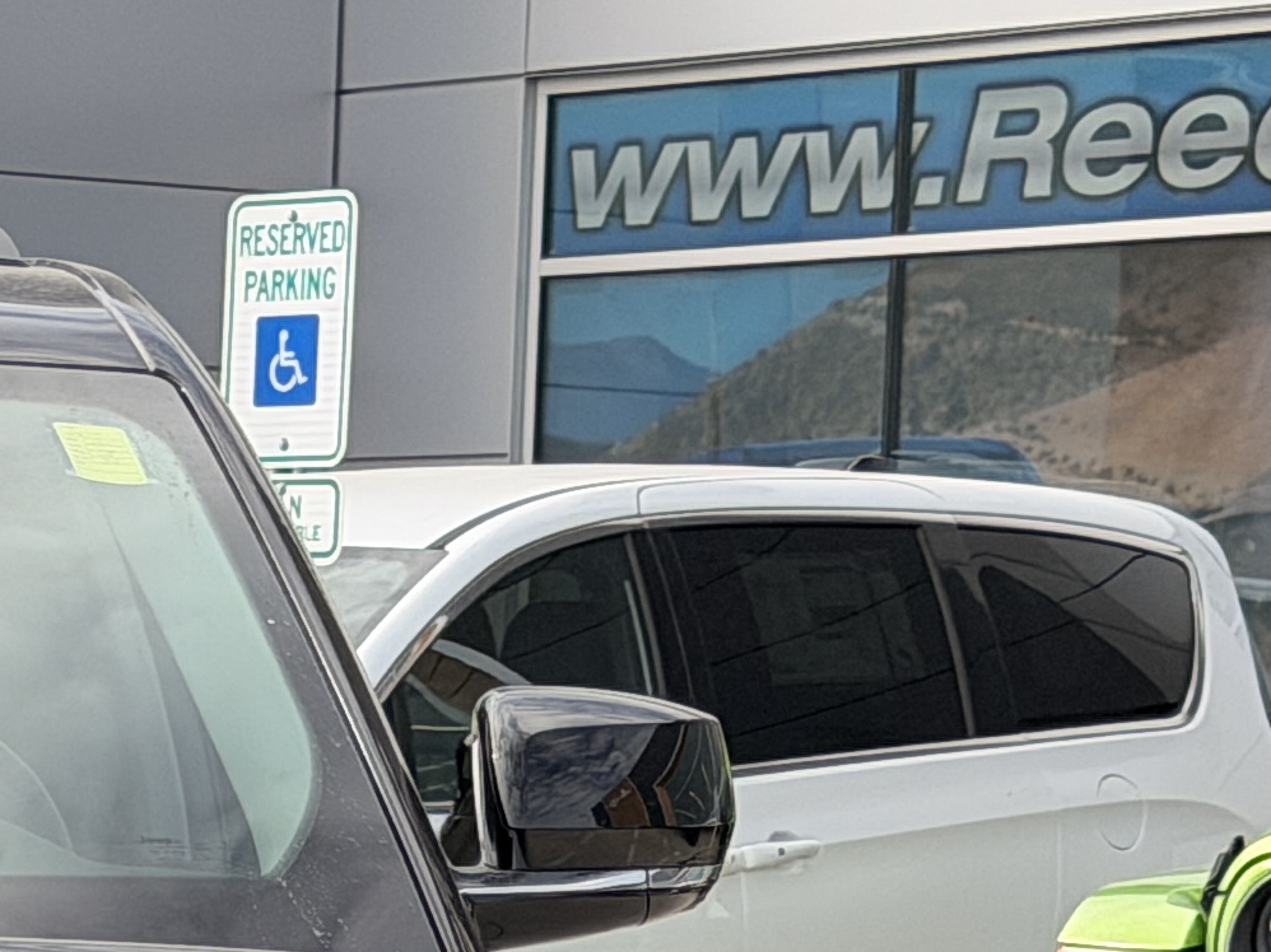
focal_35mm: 194
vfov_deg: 7.5
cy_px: 1604
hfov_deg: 9.9
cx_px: -657
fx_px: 7121
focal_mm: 6.76
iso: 64
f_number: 1.78
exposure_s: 1/2146
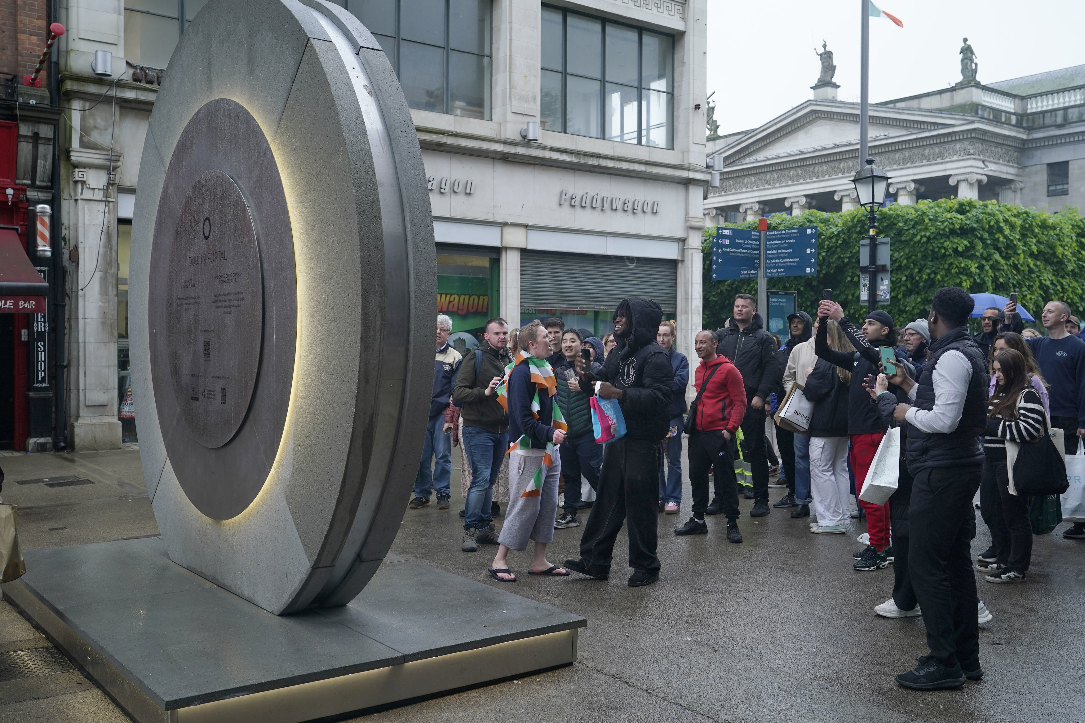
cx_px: 542
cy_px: 362
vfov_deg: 37.8
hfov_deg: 54.4
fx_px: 1055
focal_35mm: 35
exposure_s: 1/250
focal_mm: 35
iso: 500
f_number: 4.5
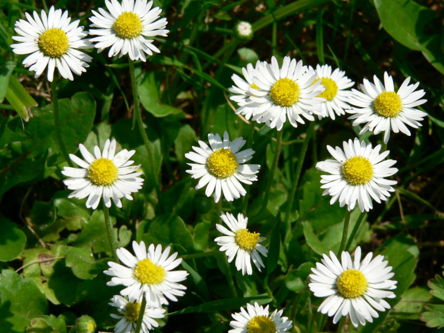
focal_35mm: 91
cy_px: 166
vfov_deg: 16.2
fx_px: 1167
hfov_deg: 21.5
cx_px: 222
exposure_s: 1/640
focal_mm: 15.2
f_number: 5.6
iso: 100
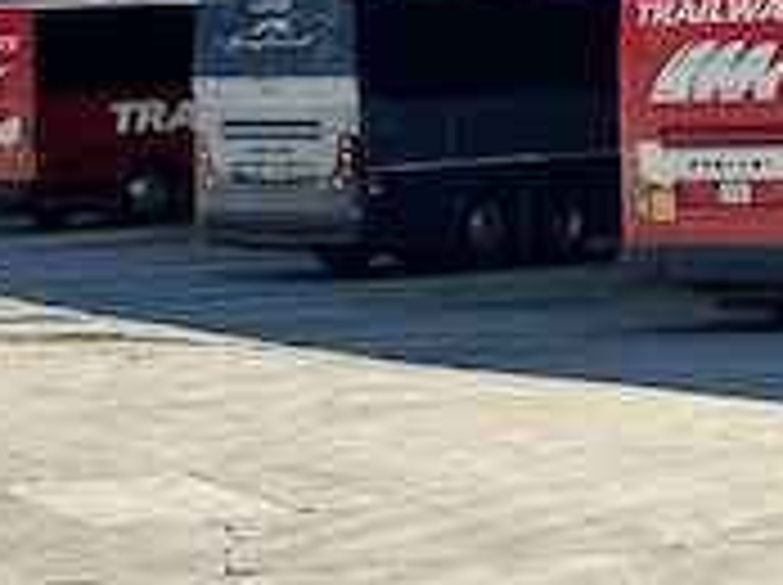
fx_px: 3998
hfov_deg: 11.0
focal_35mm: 177
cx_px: 981
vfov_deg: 8.3
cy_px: 81
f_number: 1.78
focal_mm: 6.86
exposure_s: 1/1475
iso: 64
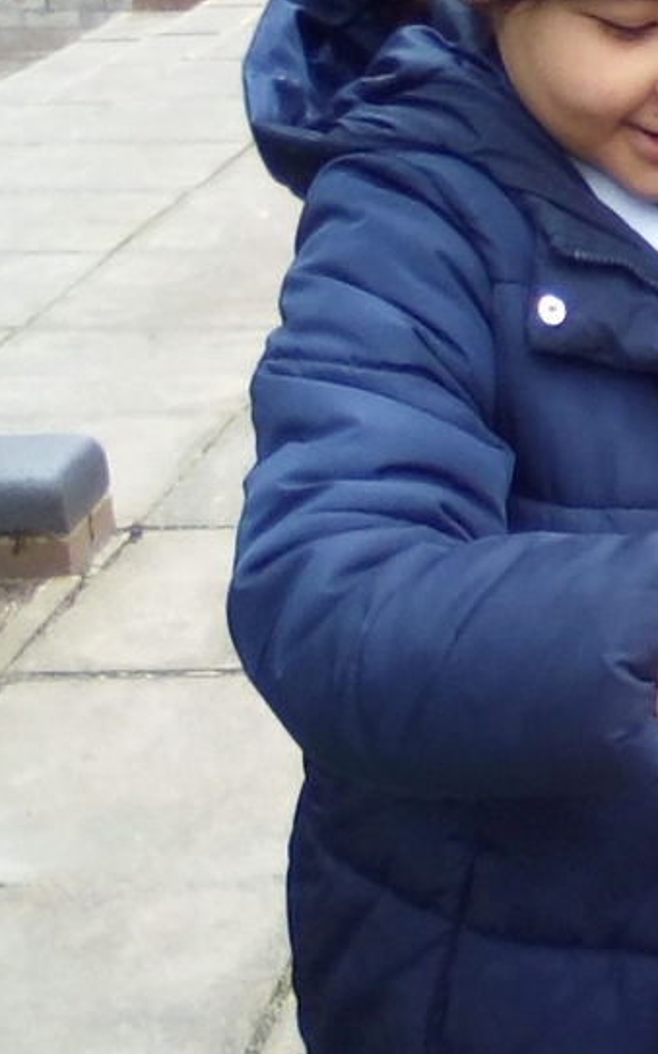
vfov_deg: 23.0
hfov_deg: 13.9
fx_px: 2584
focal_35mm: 90
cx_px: 889
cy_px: 411
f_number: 2.8
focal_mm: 2.9
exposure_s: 1/140
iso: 56
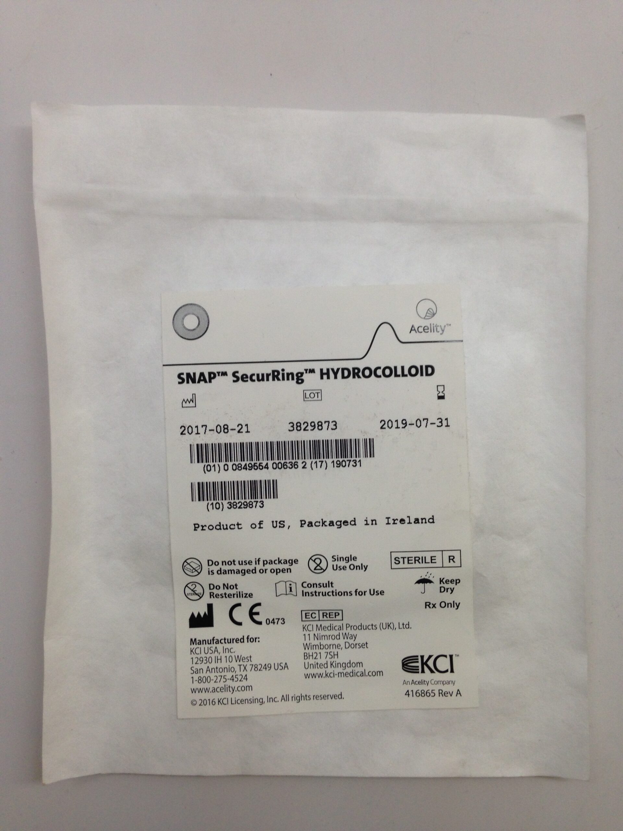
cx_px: 312
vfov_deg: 55.4
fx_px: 792
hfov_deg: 42.9
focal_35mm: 33
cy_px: 416
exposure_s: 1/120
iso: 64
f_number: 2.4
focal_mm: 4.12
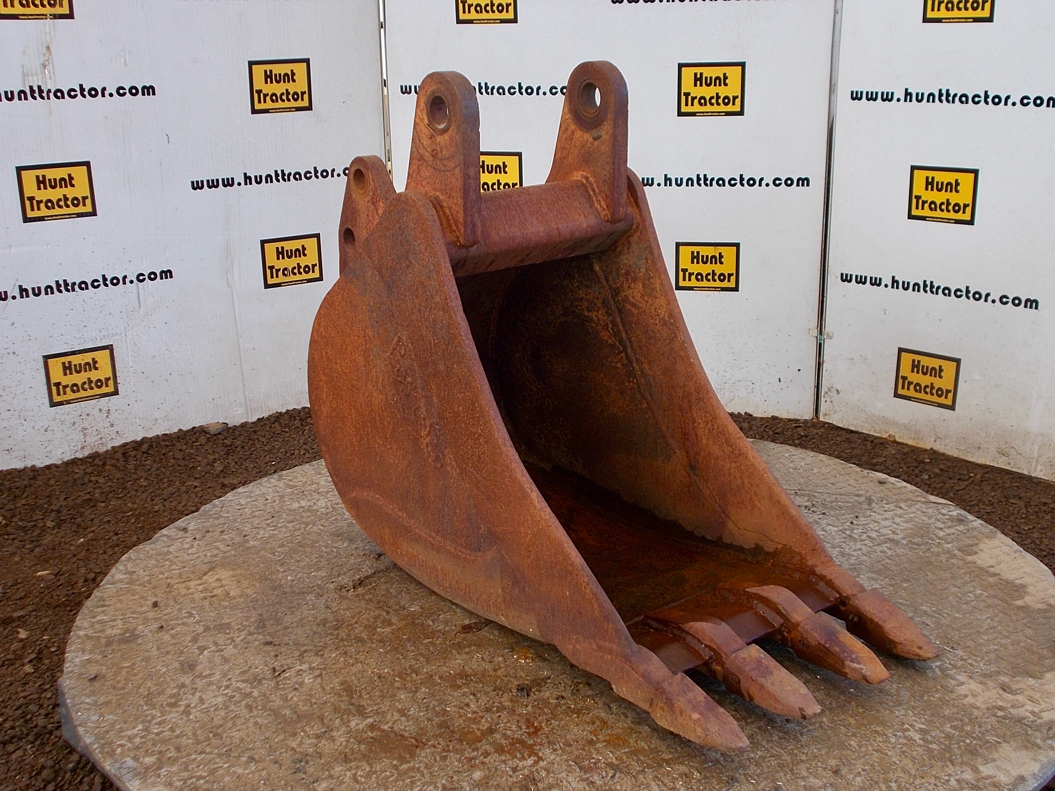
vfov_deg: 32.9
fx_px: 1341
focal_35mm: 44
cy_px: 396
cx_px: 528
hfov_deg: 42.9
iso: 80
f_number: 4.2
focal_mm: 7.9
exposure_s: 1/60
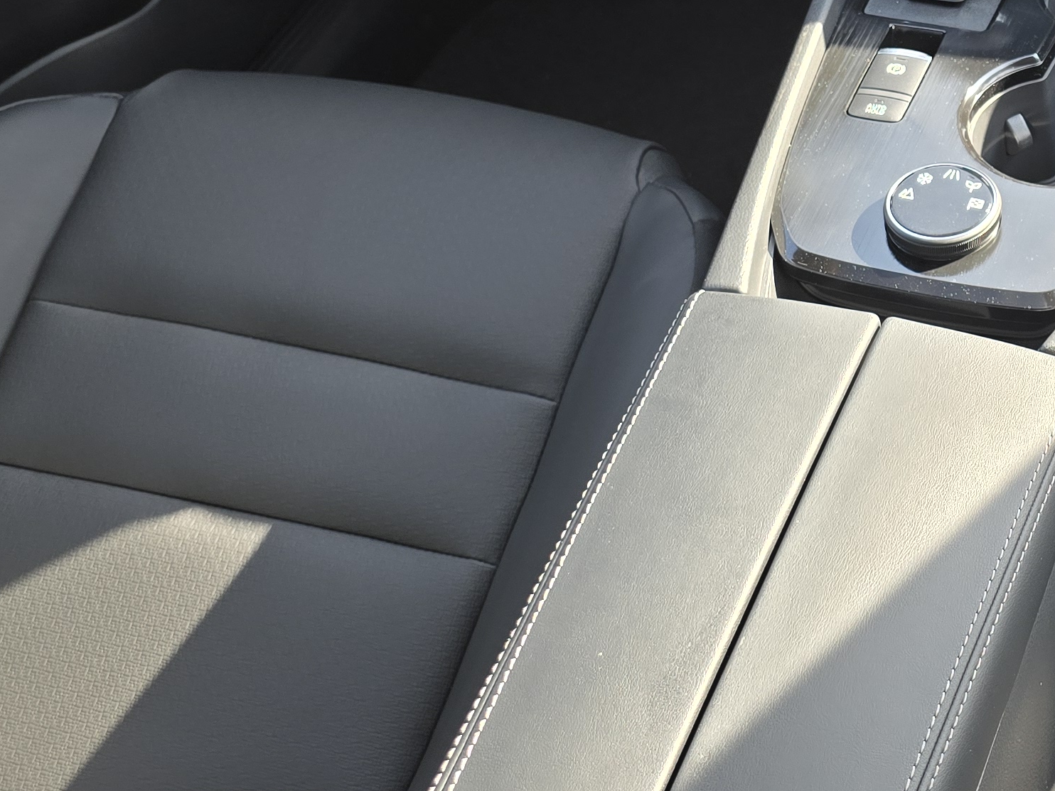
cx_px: 1063
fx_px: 1890
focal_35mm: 62
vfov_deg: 22.6
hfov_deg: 29.1
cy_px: -23
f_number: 1.7
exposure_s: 1/180
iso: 50
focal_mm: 6.3
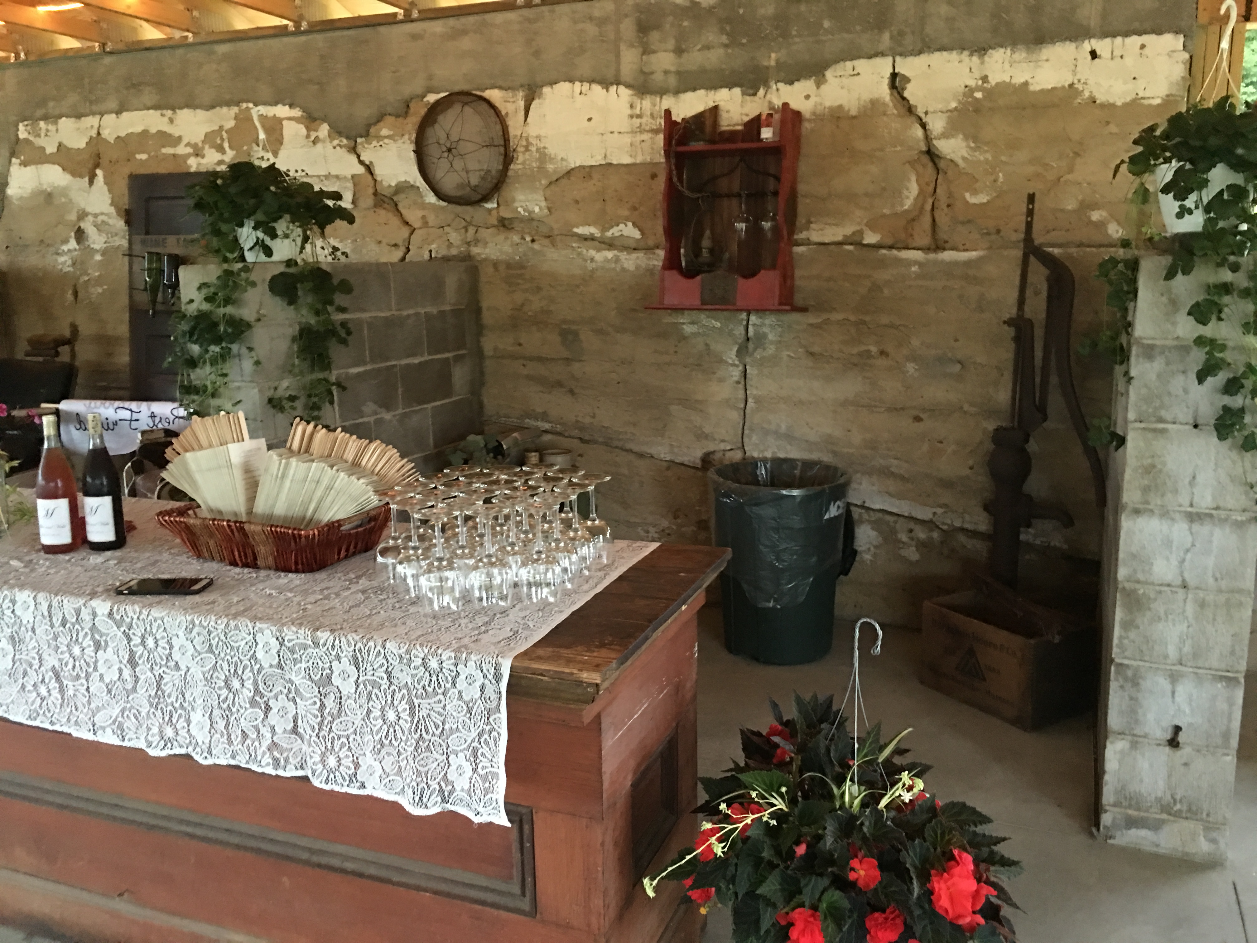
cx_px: 628
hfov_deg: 61.7
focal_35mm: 29
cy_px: 472
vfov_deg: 48.2
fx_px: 1053
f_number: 2.2
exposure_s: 1/4
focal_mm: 4.15
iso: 80
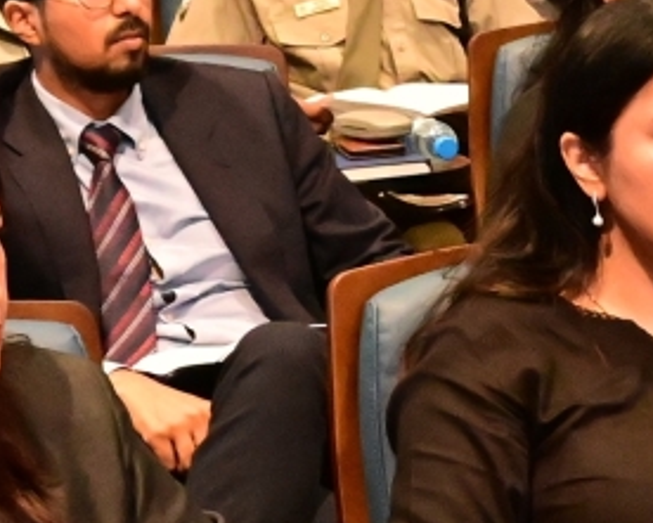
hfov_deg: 14.1
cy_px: 254
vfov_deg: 11.4
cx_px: 554
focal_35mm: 136
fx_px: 2629
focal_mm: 26
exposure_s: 1/200
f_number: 8
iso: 12800
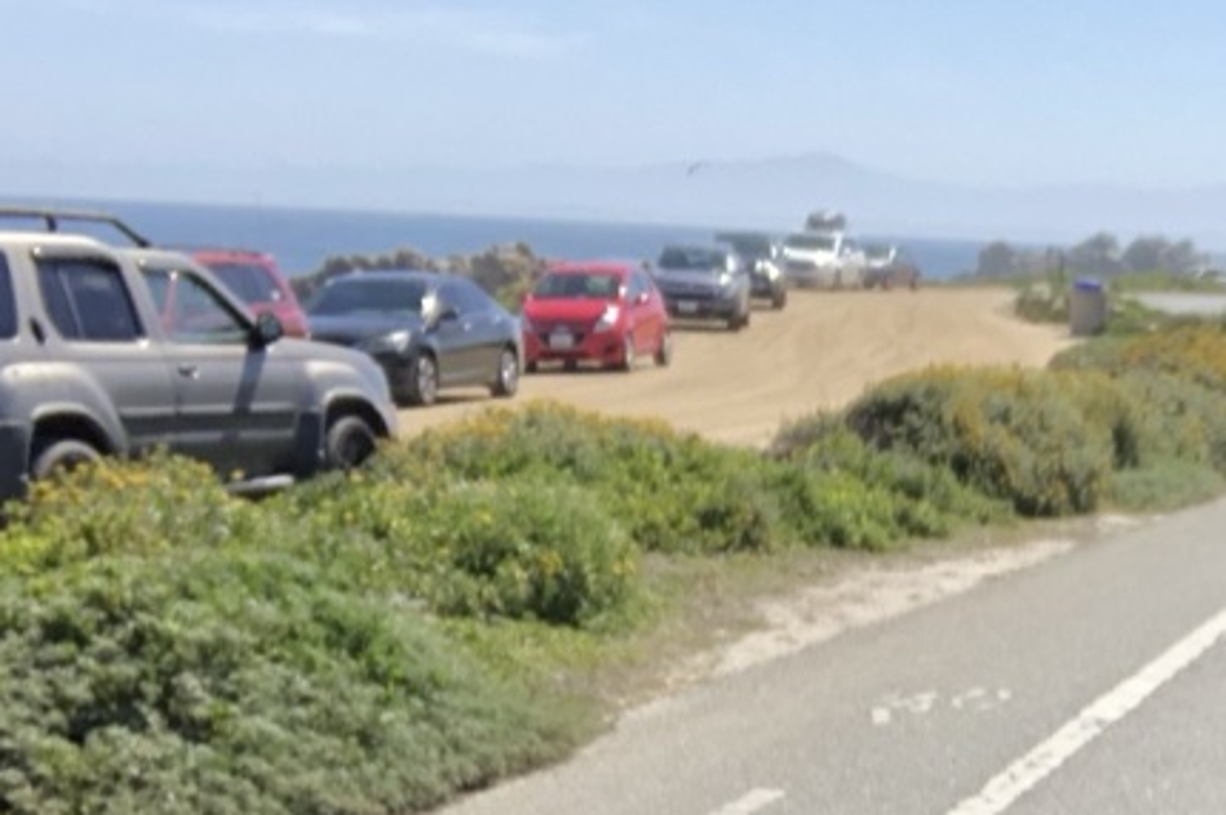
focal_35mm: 93
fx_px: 3165
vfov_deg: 14.3
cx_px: 1454
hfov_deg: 20.6
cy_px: 933
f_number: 2.2
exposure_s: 1/474
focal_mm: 2.87
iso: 20
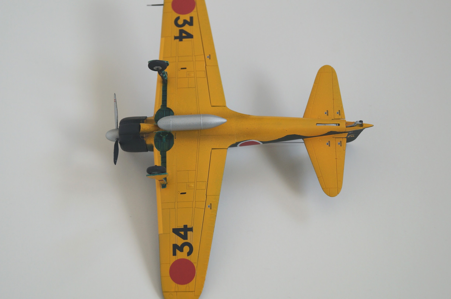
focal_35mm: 82
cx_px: 226
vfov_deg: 16.5
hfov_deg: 24.7
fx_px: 1032
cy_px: 150
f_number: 5.6
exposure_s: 1/100
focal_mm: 55
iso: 250
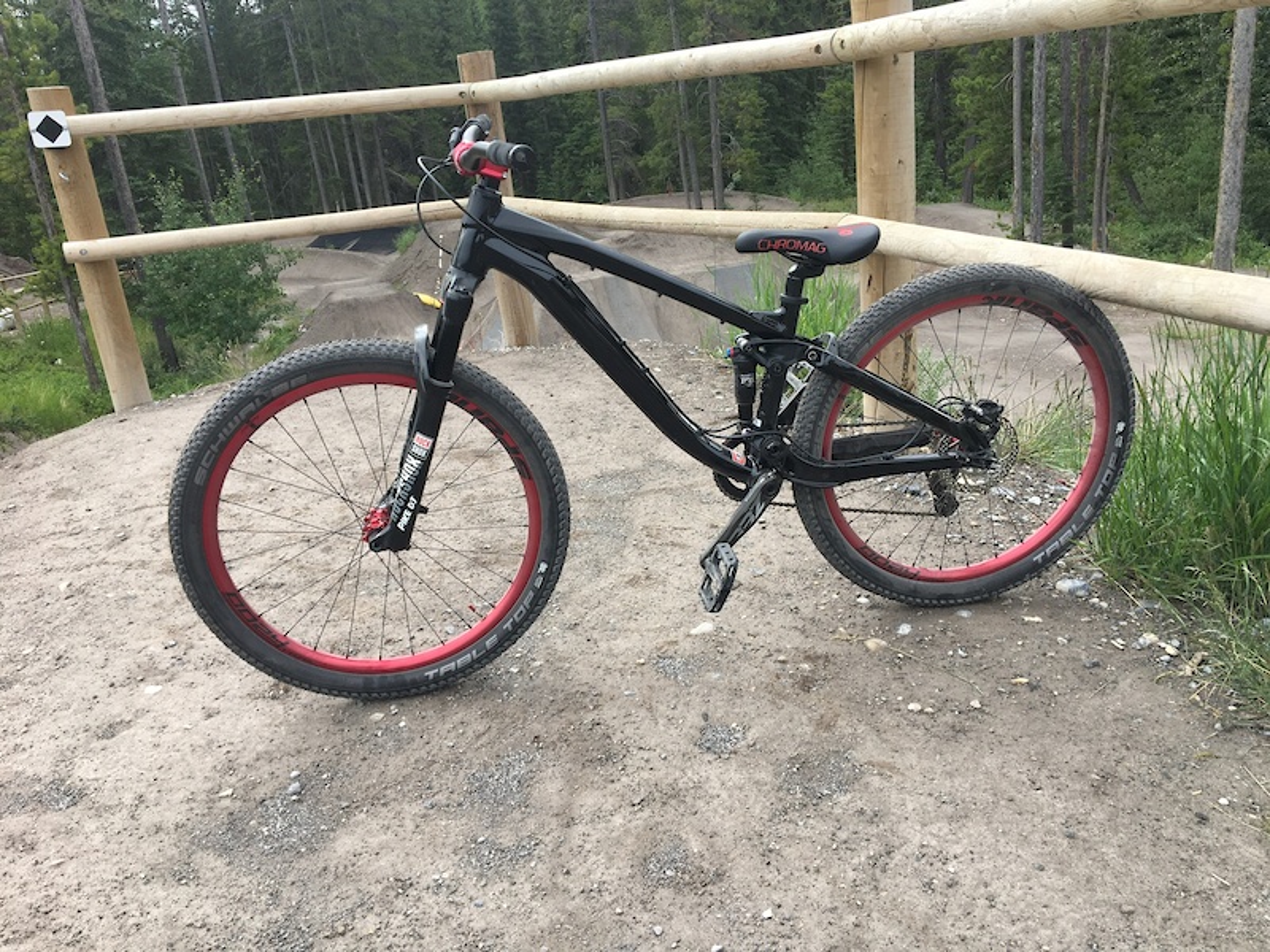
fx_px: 1064
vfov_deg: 48.2
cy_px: 476
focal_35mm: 29
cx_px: 635
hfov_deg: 61.7
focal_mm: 4.15
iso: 25
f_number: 2.2
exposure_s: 1/538
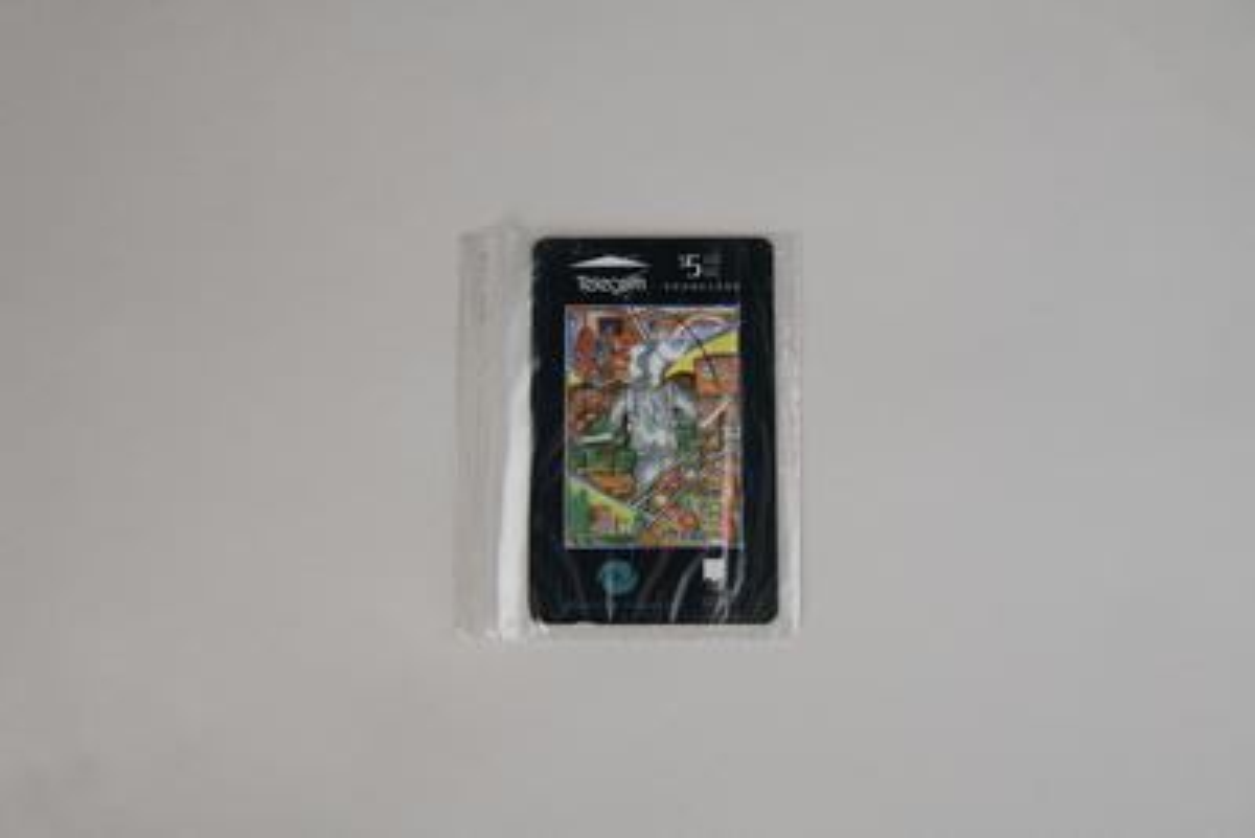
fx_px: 1186
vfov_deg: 38.9
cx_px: 628
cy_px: 419
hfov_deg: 55.8
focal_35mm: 34
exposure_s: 1/125
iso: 100
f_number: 8
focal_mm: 34
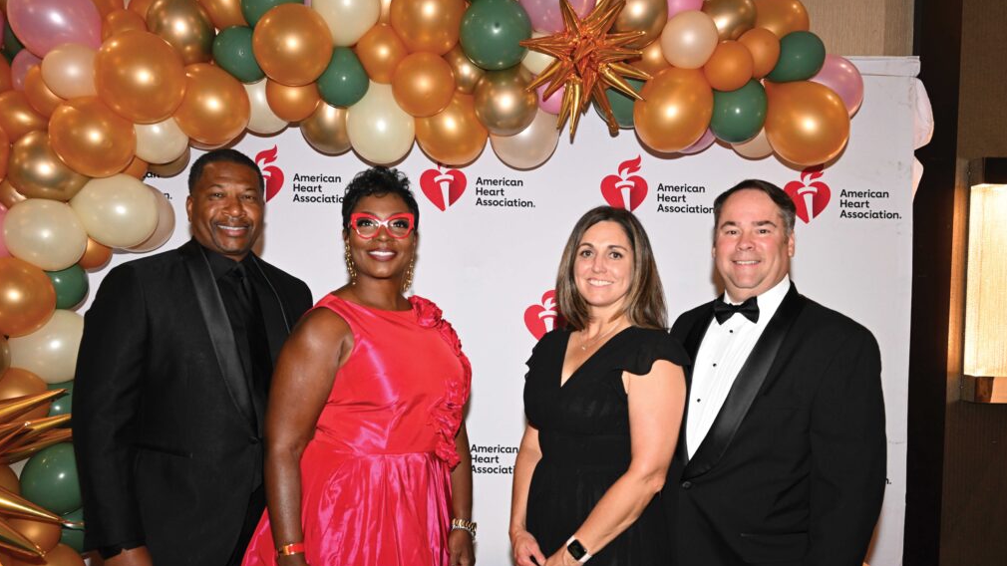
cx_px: 504
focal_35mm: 34
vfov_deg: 34.6
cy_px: 330
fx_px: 908
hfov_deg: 58.0
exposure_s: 1/30
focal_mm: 32
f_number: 5.6
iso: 2500
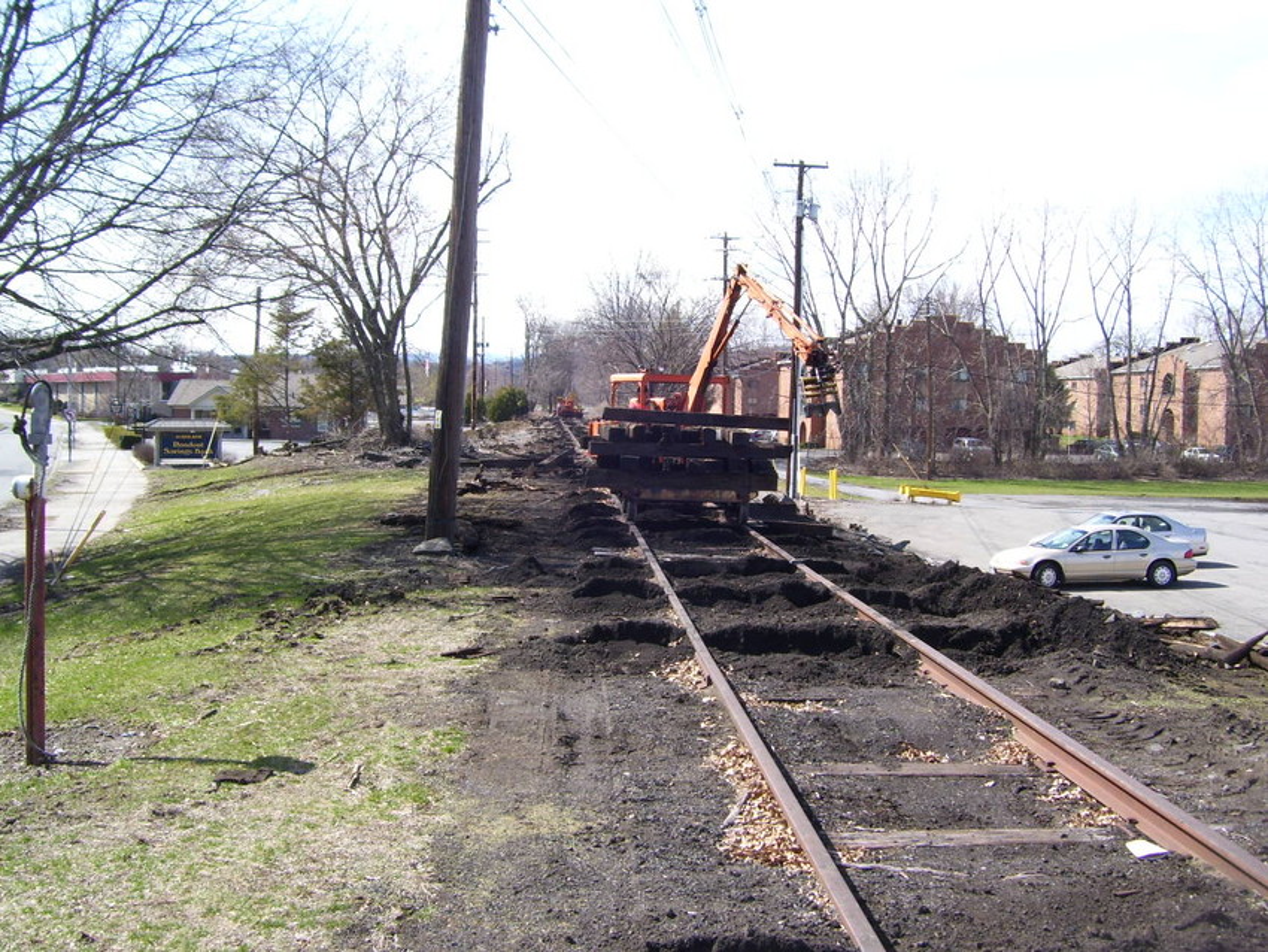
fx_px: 1356
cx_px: 634
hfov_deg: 50.1
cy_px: 476
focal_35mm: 37
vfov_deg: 38.7
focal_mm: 6
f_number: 4.8
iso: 80
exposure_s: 1/250
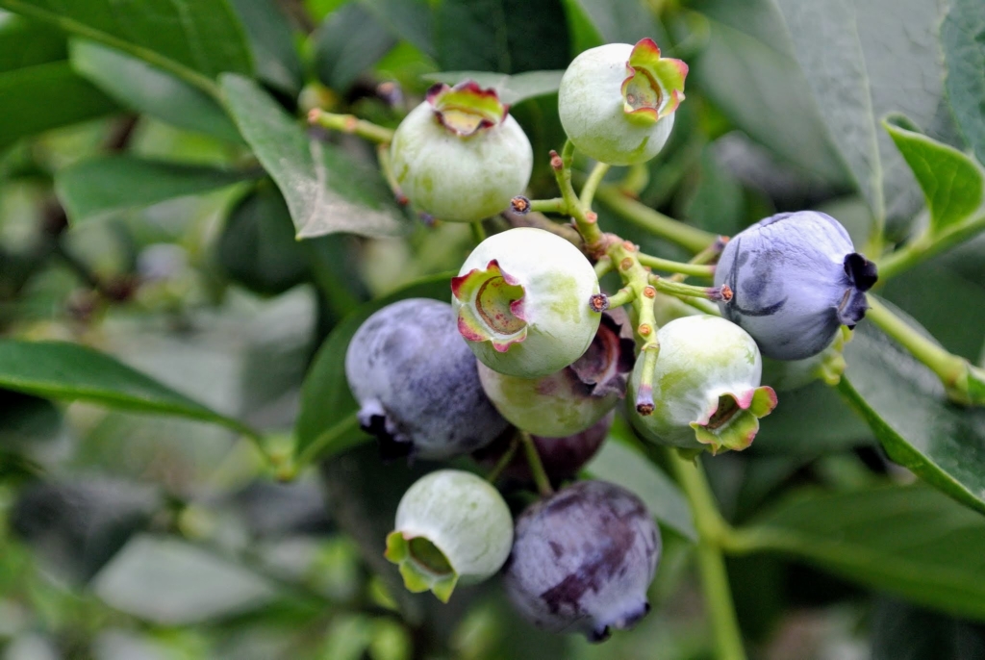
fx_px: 2219
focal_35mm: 81
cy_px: 330
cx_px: 492
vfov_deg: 16.9
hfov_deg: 25.0
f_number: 5.6
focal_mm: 30
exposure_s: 1/125
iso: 280
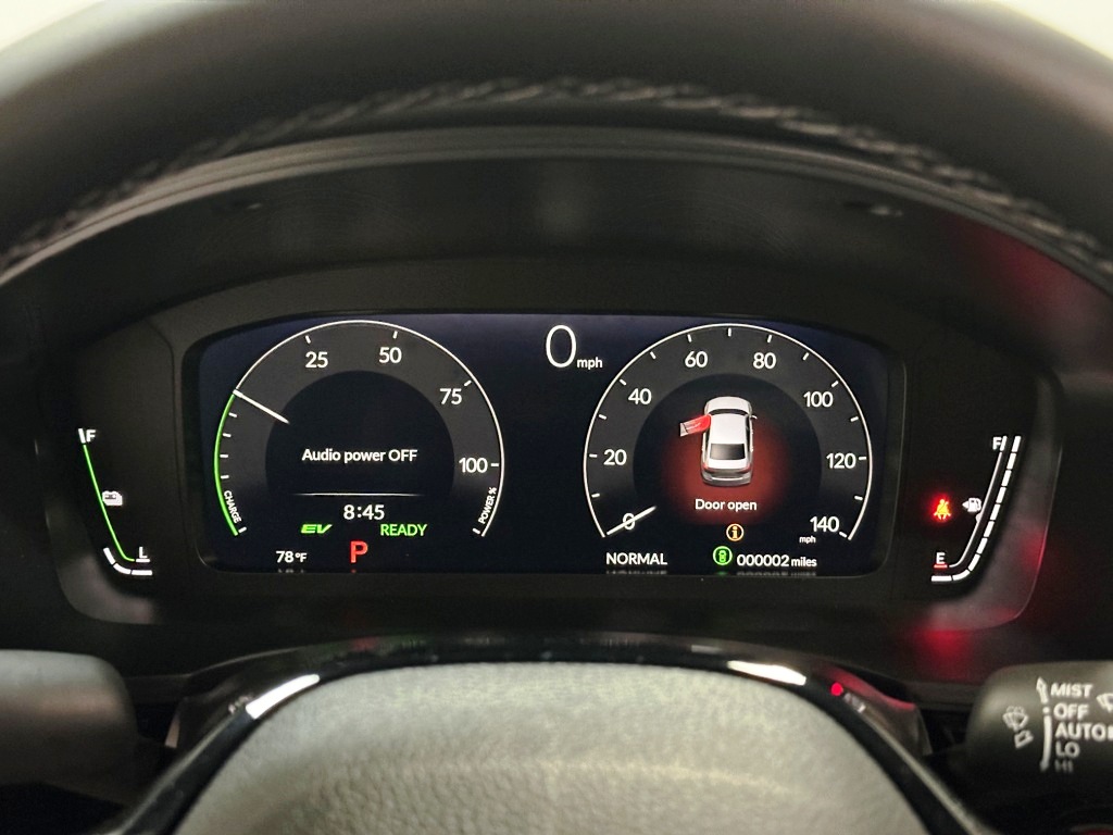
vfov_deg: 30.3
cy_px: 418
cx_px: 556
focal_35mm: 48
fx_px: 1543
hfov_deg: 39.7
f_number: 1.78
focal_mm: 6.86
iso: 640
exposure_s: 1/20
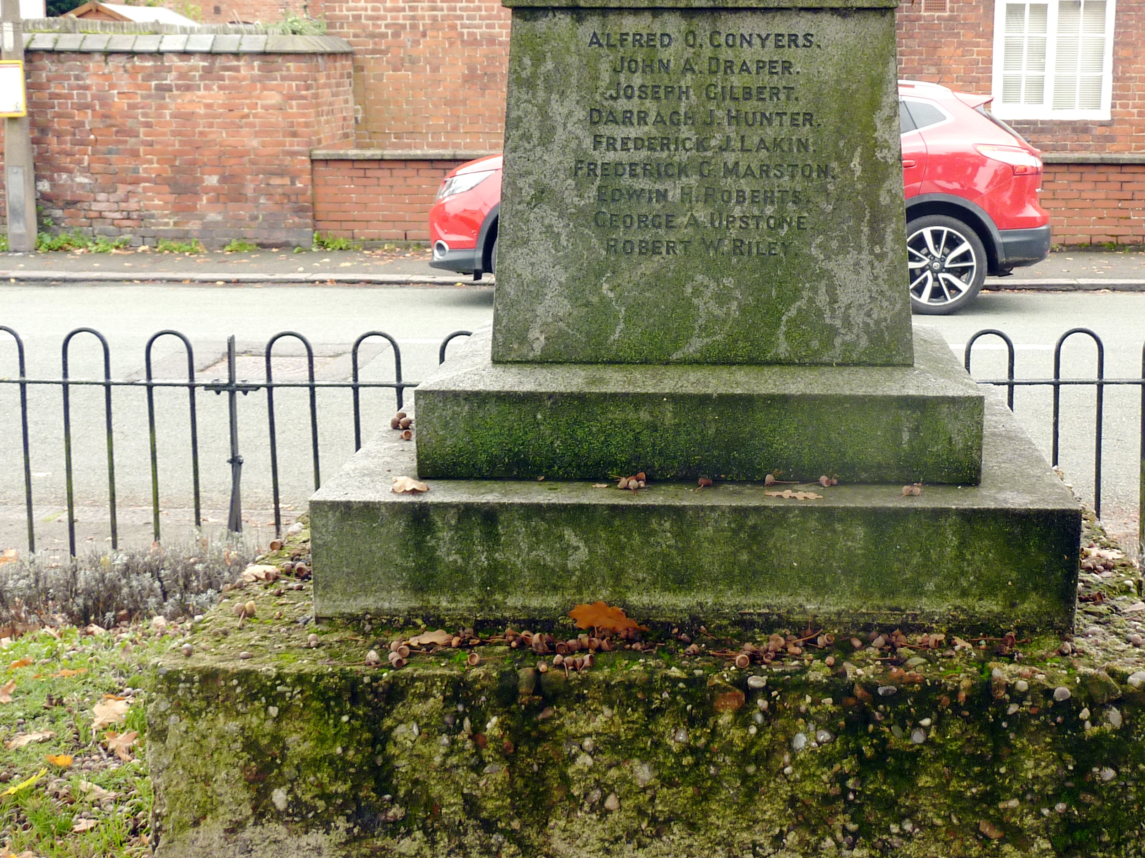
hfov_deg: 37.2
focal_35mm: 51
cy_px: 356
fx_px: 1687
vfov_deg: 28.5
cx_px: 723
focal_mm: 5.7
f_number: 3.5
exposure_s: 1/30
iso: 125
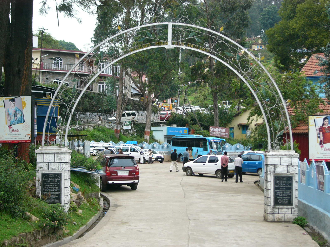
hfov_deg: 32.2
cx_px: 165
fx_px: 572
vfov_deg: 24.4
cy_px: 124
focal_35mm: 60
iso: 50
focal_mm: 10
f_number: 3.7
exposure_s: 1/200
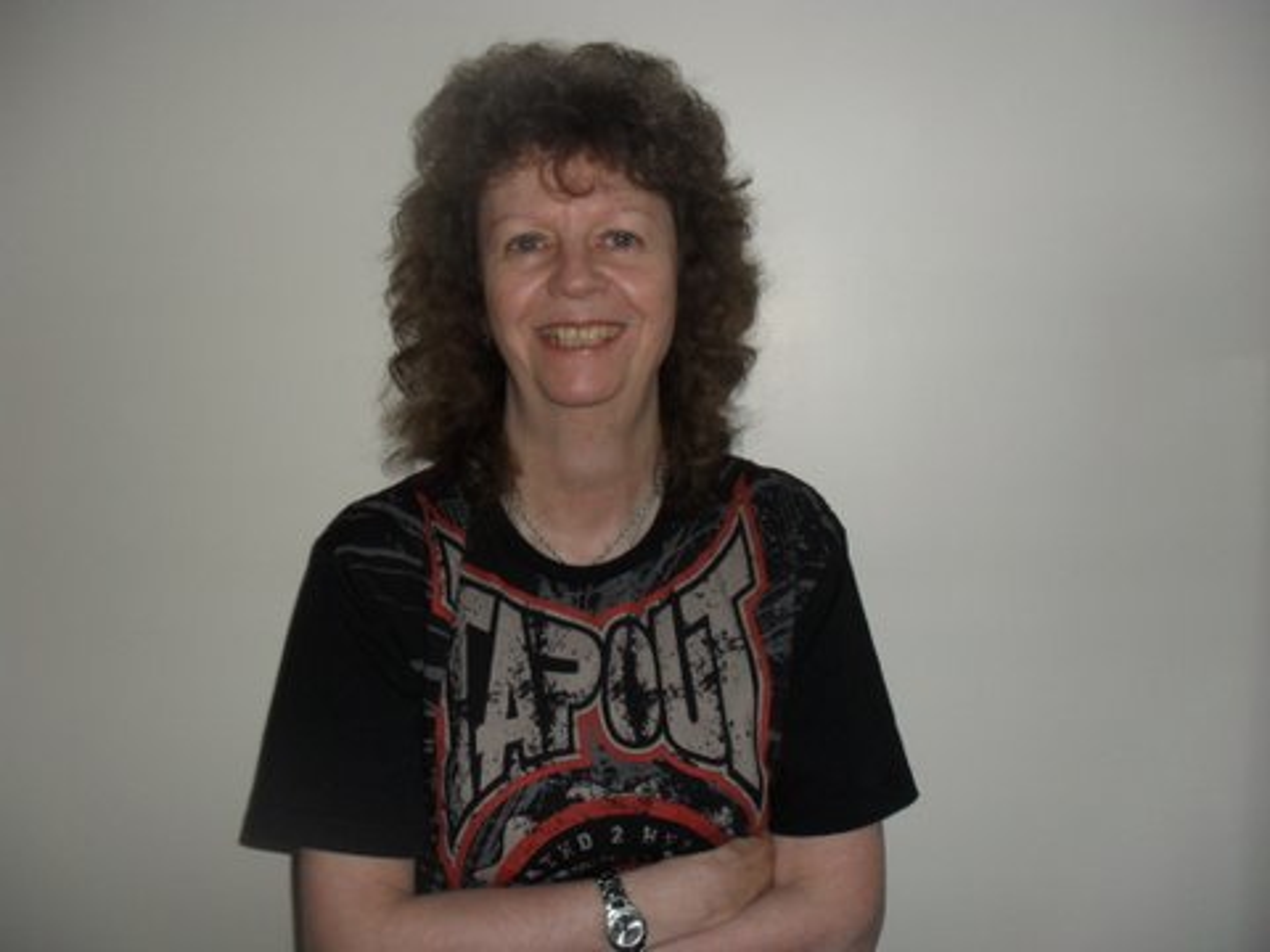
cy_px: 476
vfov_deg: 40.7
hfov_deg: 52.6
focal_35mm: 35
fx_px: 1284
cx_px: 635
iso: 200
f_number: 3.2
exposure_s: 1/45
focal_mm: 6.3
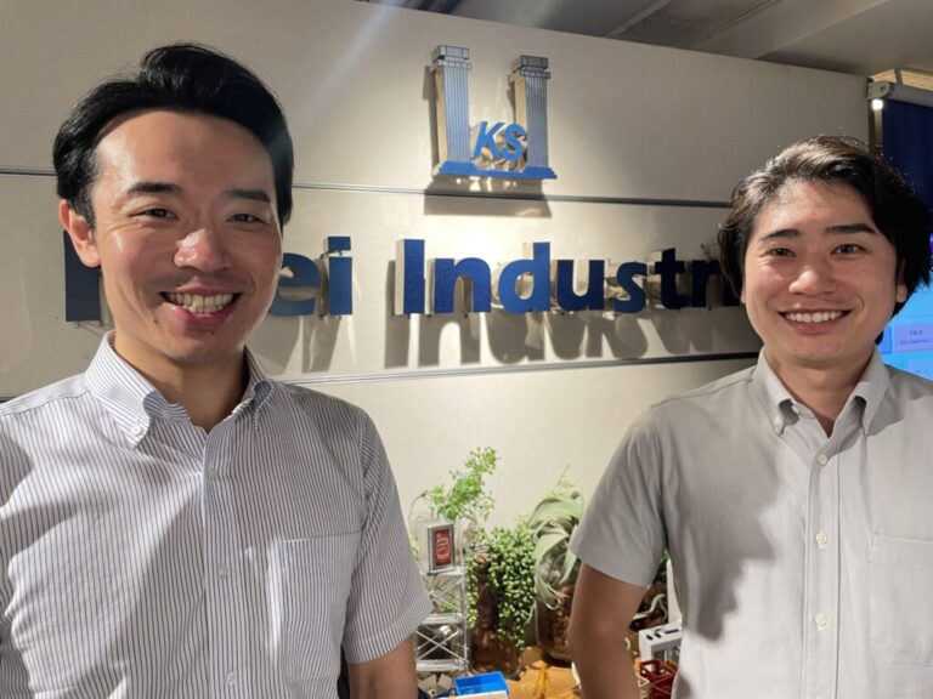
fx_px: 701
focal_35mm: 26
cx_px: 466
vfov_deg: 53.1
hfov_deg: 67.3
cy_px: 350
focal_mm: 4.2
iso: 125
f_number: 1.6
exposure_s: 1/60
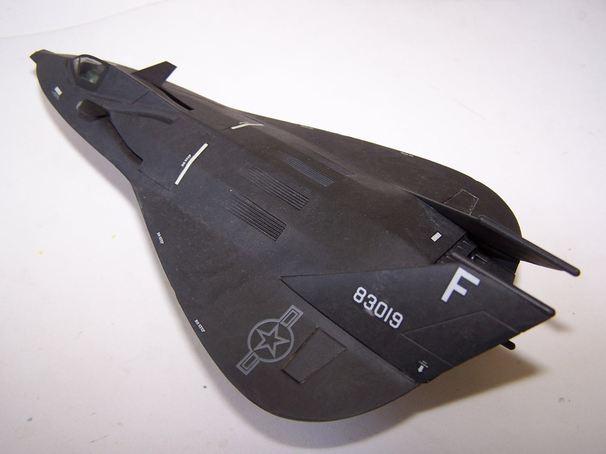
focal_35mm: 38
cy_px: 227
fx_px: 665
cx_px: 303
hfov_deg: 49.0
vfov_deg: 37.7
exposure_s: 1/125
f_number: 2.8
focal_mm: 6.3
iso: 80
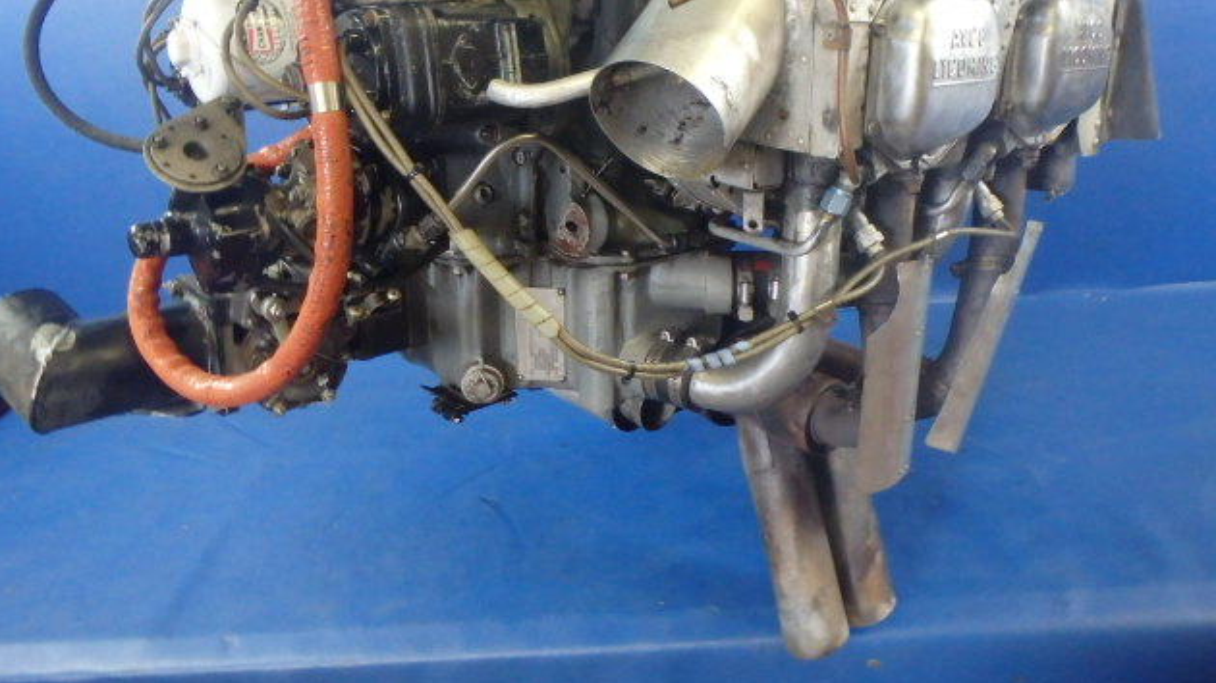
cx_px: 602
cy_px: 230
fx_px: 999
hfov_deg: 62.6
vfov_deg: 37.4
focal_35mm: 31
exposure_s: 1/25
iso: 800
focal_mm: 5
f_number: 3.9
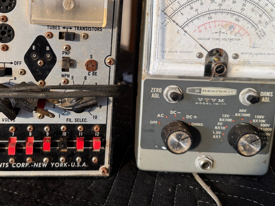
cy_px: 52
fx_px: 318
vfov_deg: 35.2
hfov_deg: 46.1
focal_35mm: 40
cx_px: 91
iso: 200
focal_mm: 6.76
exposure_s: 1/120
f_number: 1.78
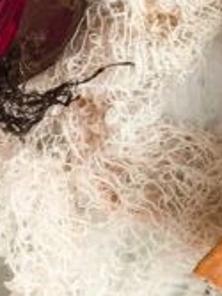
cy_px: -159
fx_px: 1584
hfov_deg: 7.1
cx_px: 686
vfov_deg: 10.3
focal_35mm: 185
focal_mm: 4.15
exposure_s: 1/100
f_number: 2.2
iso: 40
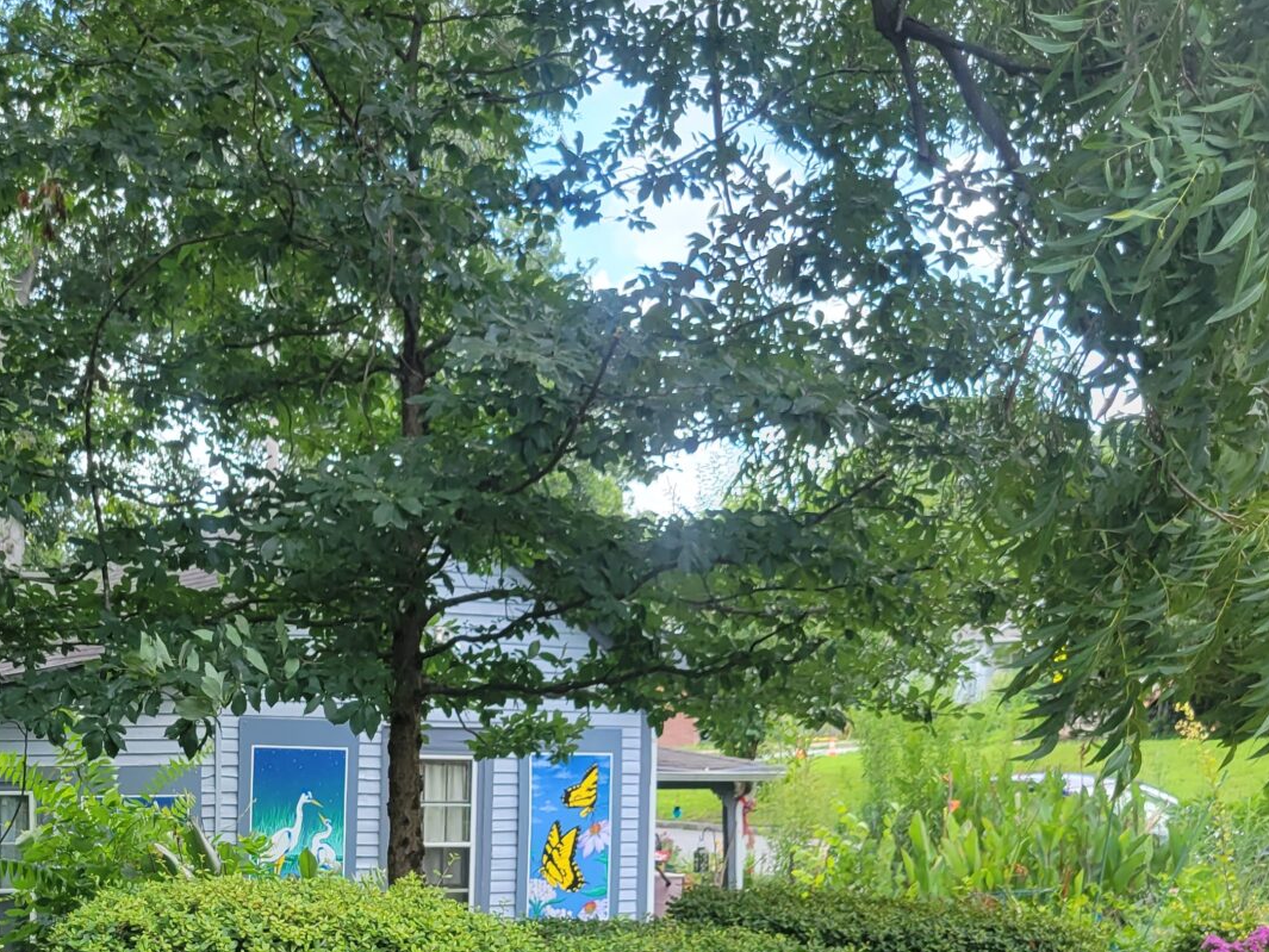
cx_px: 281
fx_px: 1833
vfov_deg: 28.1
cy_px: 835
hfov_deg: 37.0
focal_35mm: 50
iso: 40
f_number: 1.8
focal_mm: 5.4
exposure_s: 1/210
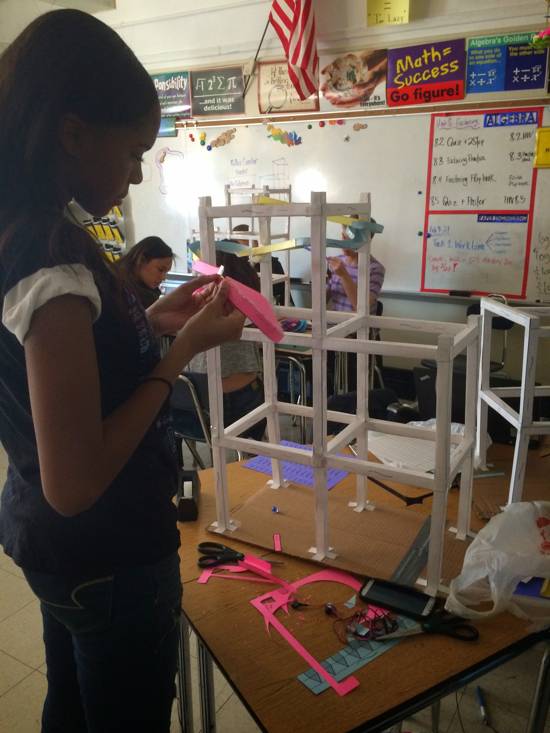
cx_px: 275
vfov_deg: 61.7
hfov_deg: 48.2
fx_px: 614
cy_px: 366
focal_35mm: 29
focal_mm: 4.15
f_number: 2.2
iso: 200
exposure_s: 1/30
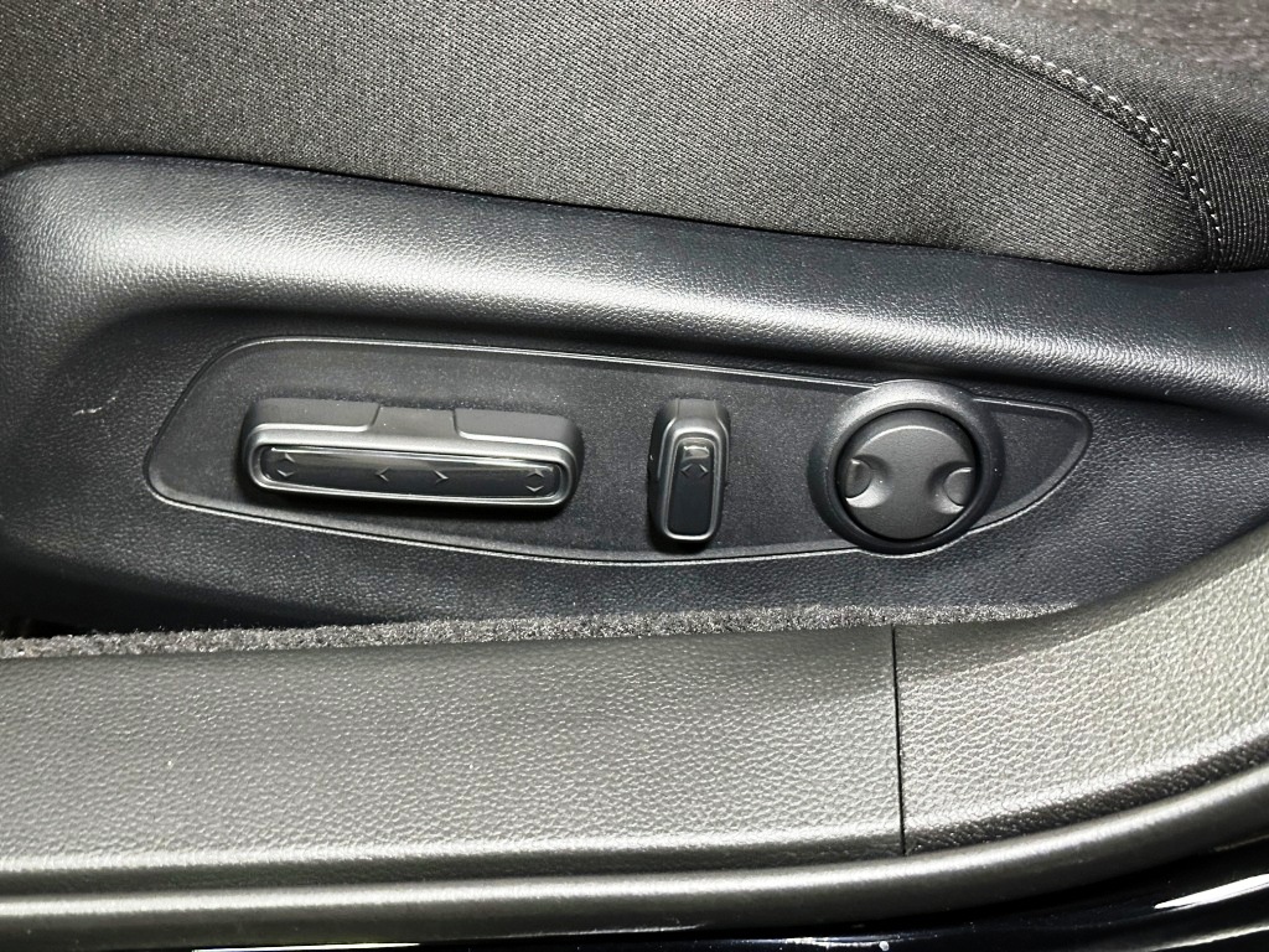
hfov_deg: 39.7
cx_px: 634
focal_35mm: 48
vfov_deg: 30.3
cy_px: 476
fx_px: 1760
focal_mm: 6.86
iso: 640
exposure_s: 1/30
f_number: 1.78
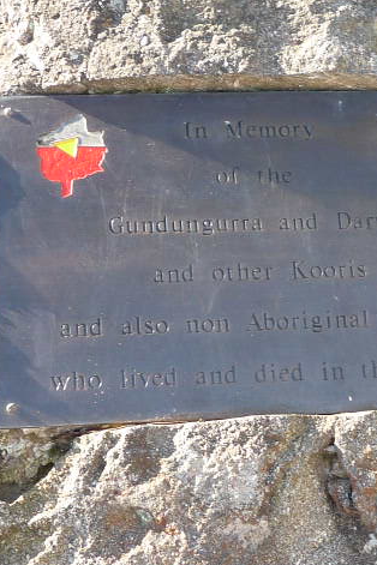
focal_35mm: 72
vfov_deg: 28.1
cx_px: 280
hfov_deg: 18.8
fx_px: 1131
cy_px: 285
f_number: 2.8
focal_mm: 5.1
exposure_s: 1/50
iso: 100
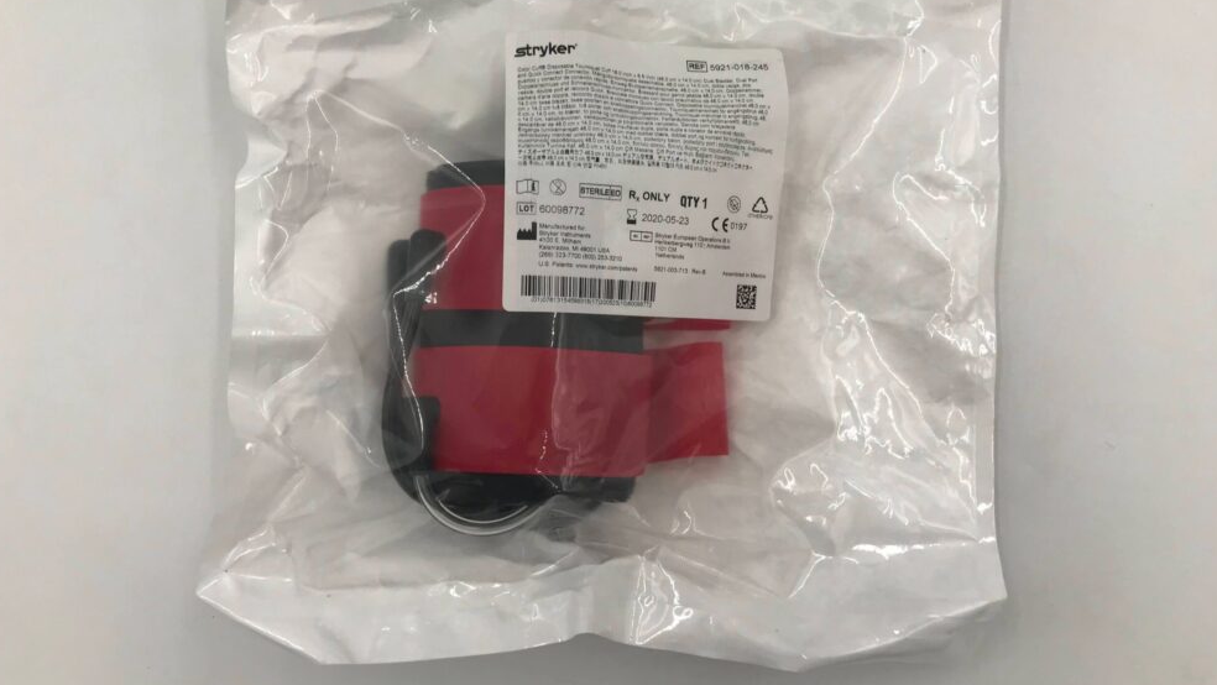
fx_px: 1001
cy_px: 288
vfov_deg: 37.7
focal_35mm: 31
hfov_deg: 62.6
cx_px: 604
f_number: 1.8
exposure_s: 1/60
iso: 32
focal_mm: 3.99
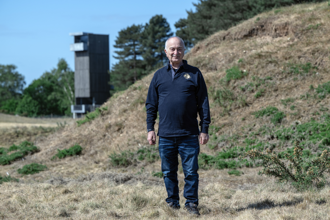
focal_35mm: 97
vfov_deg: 14.1
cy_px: 110
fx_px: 889
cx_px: 165
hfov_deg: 21.0
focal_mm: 97
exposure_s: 1/1600
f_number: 5
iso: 200
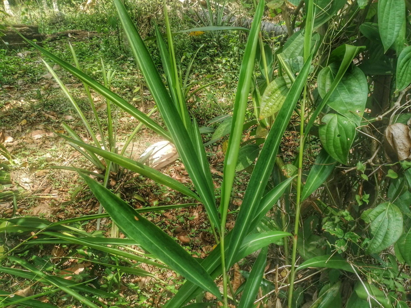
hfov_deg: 67.3
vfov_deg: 53.1
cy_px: 154
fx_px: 309
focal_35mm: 26
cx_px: 206
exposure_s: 1/238
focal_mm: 3.62
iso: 50
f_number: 1.8
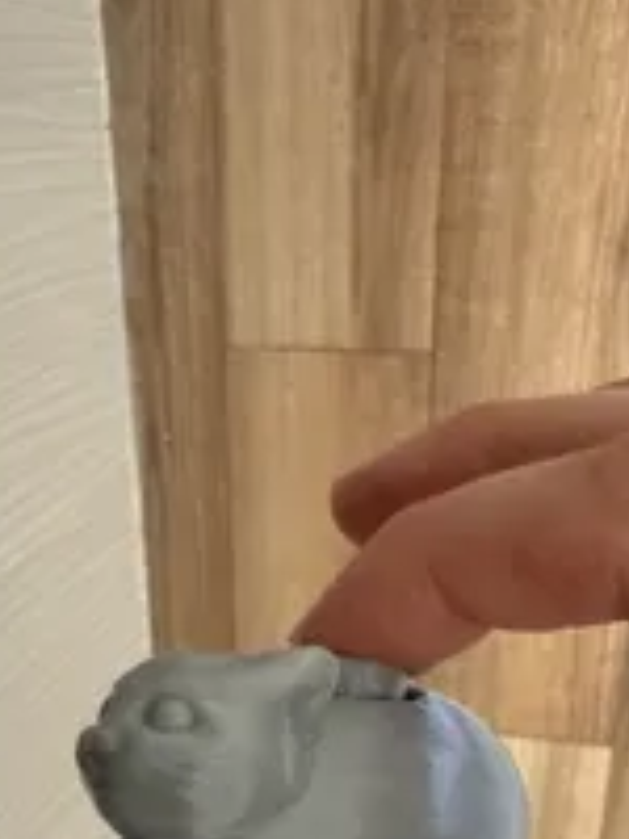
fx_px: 1211
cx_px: 235
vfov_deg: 35.7
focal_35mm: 50
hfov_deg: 29.0
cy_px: 768
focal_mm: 2.22
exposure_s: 1/99
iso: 125
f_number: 2.2
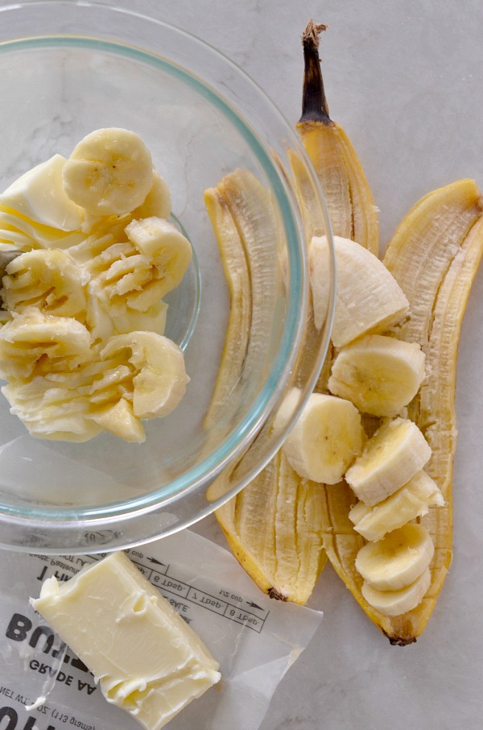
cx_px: 242
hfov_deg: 15.6
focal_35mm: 87
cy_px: 365
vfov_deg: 23.4
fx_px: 1759
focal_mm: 58
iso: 1000
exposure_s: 1/60
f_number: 5.6
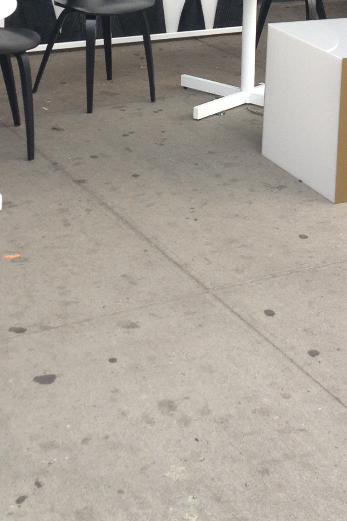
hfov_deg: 14.7
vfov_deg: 20.7
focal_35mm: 93
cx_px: 168
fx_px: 1345
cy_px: -71
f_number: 2.4
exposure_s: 1/60
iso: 80
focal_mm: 4.28
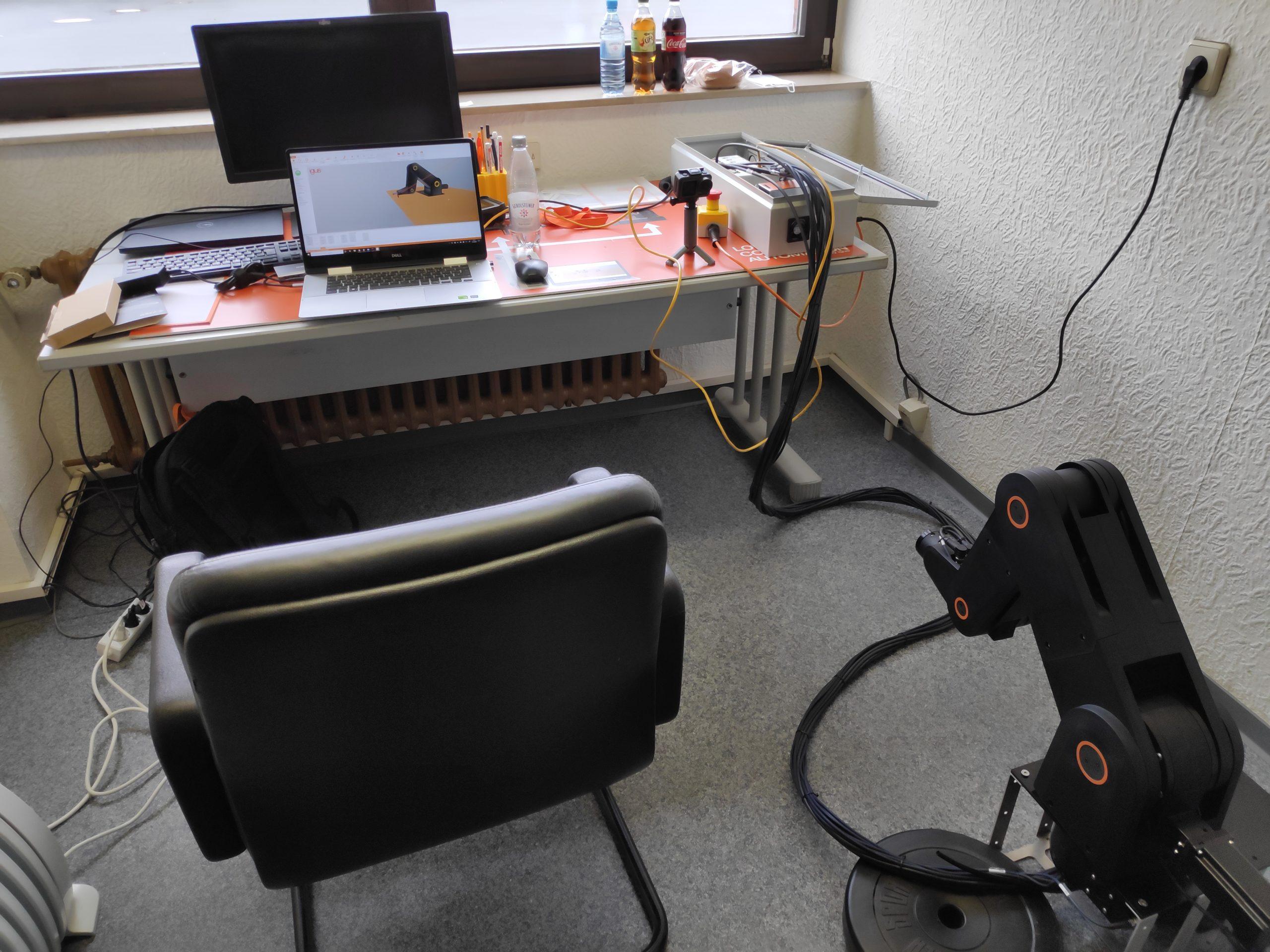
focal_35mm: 20
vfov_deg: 66.0
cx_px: 635
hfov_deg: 81.7
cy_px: 476
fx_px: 734
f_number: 1.9
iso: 155
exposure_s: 1/100
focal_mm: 3.94
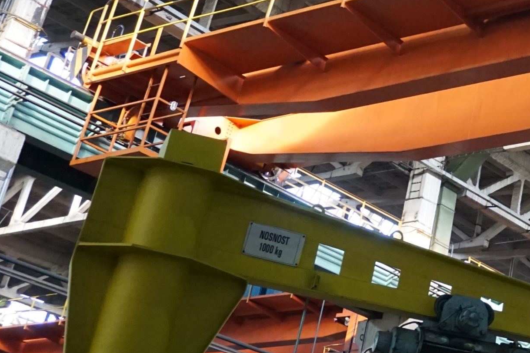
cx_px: 708
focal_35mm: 84
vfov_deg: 16.0
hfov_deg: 21.5
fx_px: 1242
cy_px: 26
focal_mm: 21
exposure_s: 1/160
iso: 2000
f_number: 4
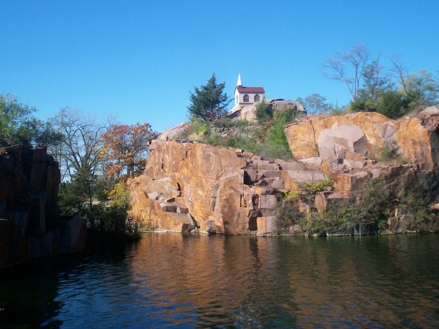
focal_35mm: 47
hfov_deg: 40.4
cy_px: 115
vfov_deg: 30.7
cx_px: 205
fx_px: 596
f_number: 4.5
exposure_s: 1/542
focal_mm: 5.9
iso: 100
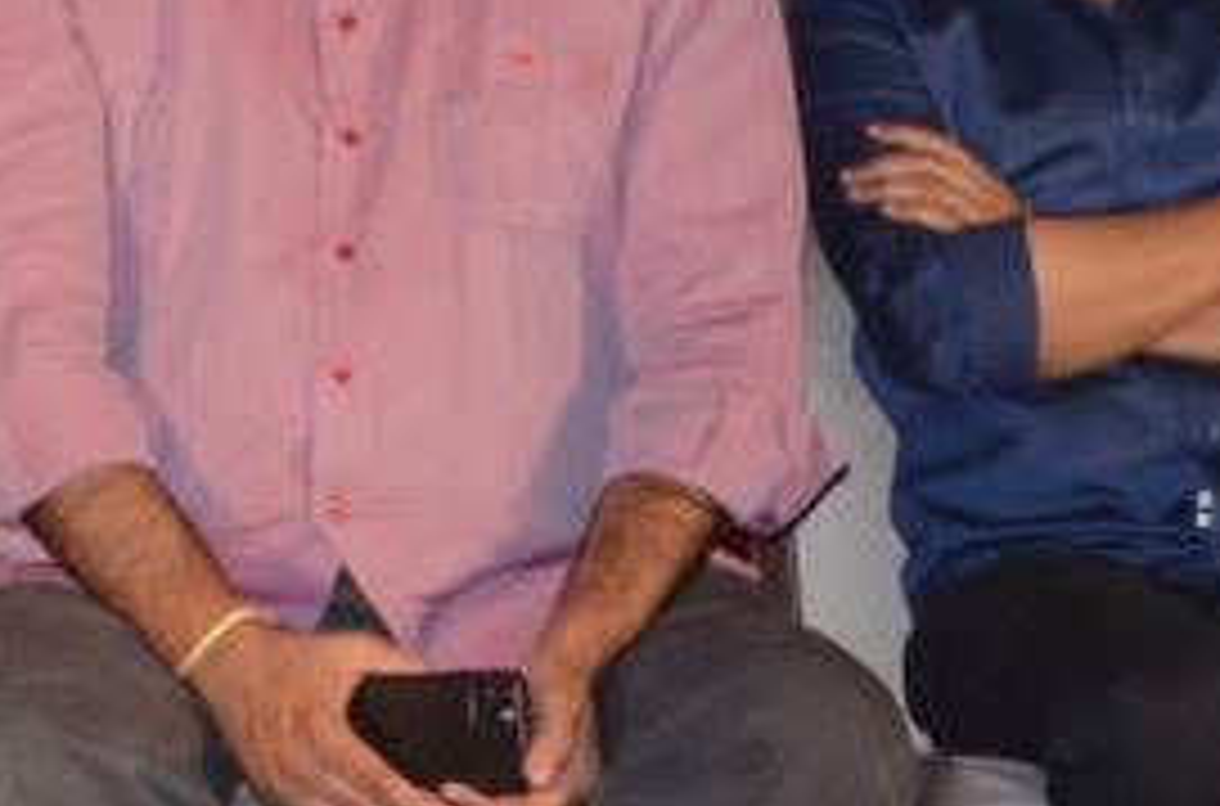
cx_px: -1958
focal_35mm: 316
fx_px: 10678
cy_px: -432
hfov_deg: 6.2
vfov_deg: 4.3
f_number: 7.1
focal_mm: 35
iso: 1000
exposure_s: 1/125
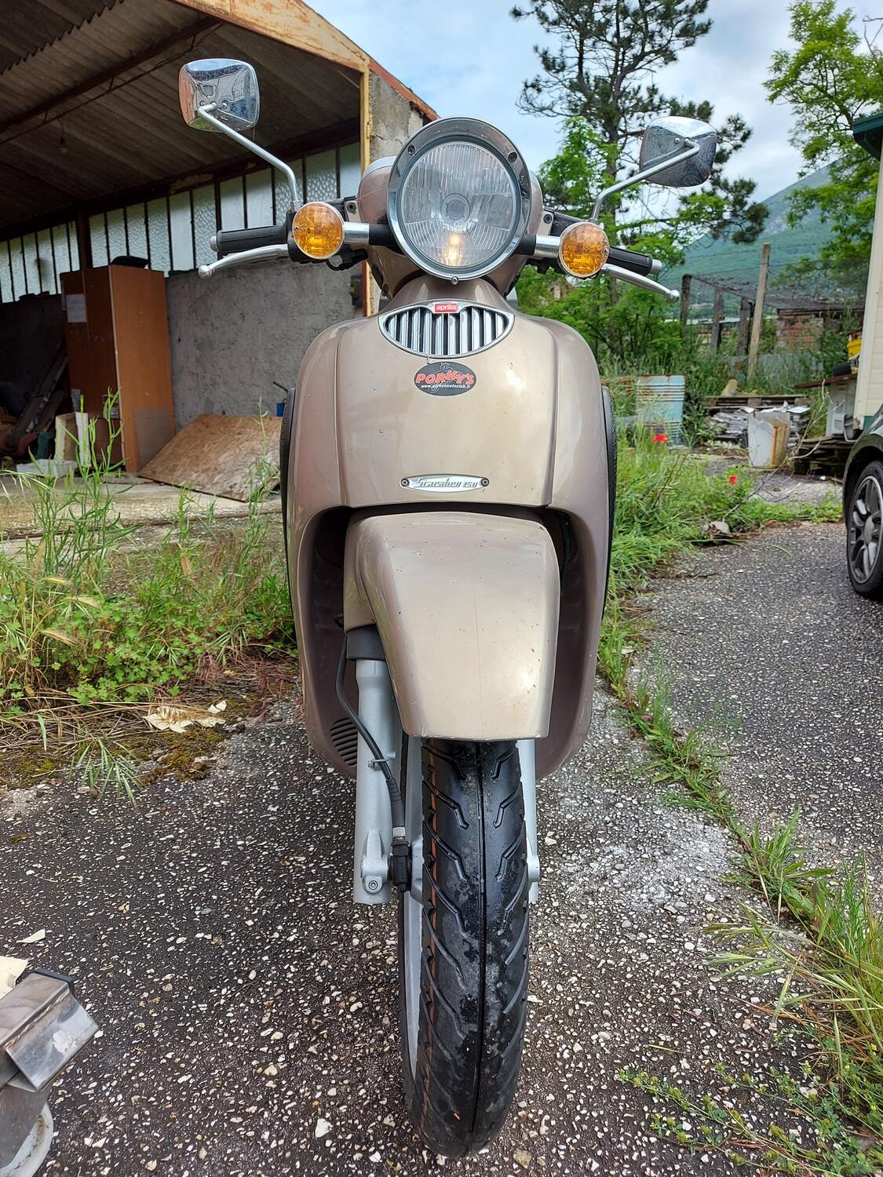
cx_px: 442
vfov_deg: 71.6
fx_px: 816
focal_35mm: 24
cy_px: 588
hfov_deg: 56.8
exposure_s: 1/594
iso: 32
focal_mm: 5.23
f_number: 1.8
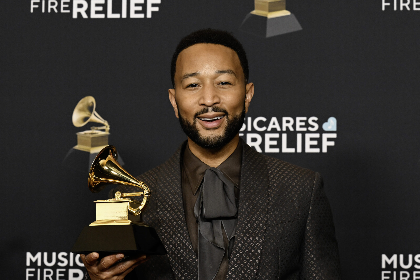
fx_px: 1365
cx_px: 210
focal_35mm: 117
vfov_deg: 11.7
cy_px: 140
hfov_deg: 17.5
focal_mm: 78
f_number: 7.1
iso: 2500
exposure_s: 1/160
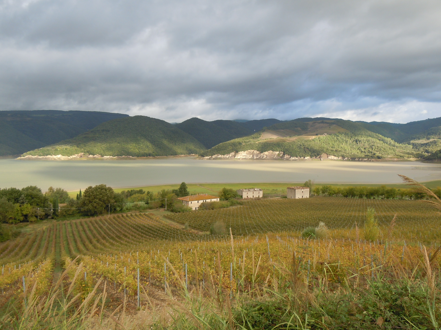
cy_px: 165
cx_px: 220
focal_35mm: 30
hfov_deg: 60.0
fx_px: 382
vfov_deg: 46.8
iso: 100
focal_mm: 5.4
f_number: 3.5
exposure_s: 1/250
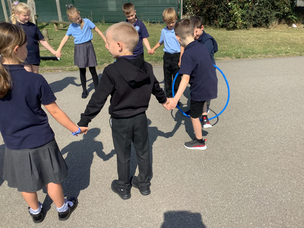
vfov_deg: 45.4
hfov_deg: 58.4
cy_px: 114
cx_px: 152
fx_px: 272
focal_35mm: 31
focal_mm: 3.3
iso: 25
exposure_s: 1/1087
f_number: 2.4
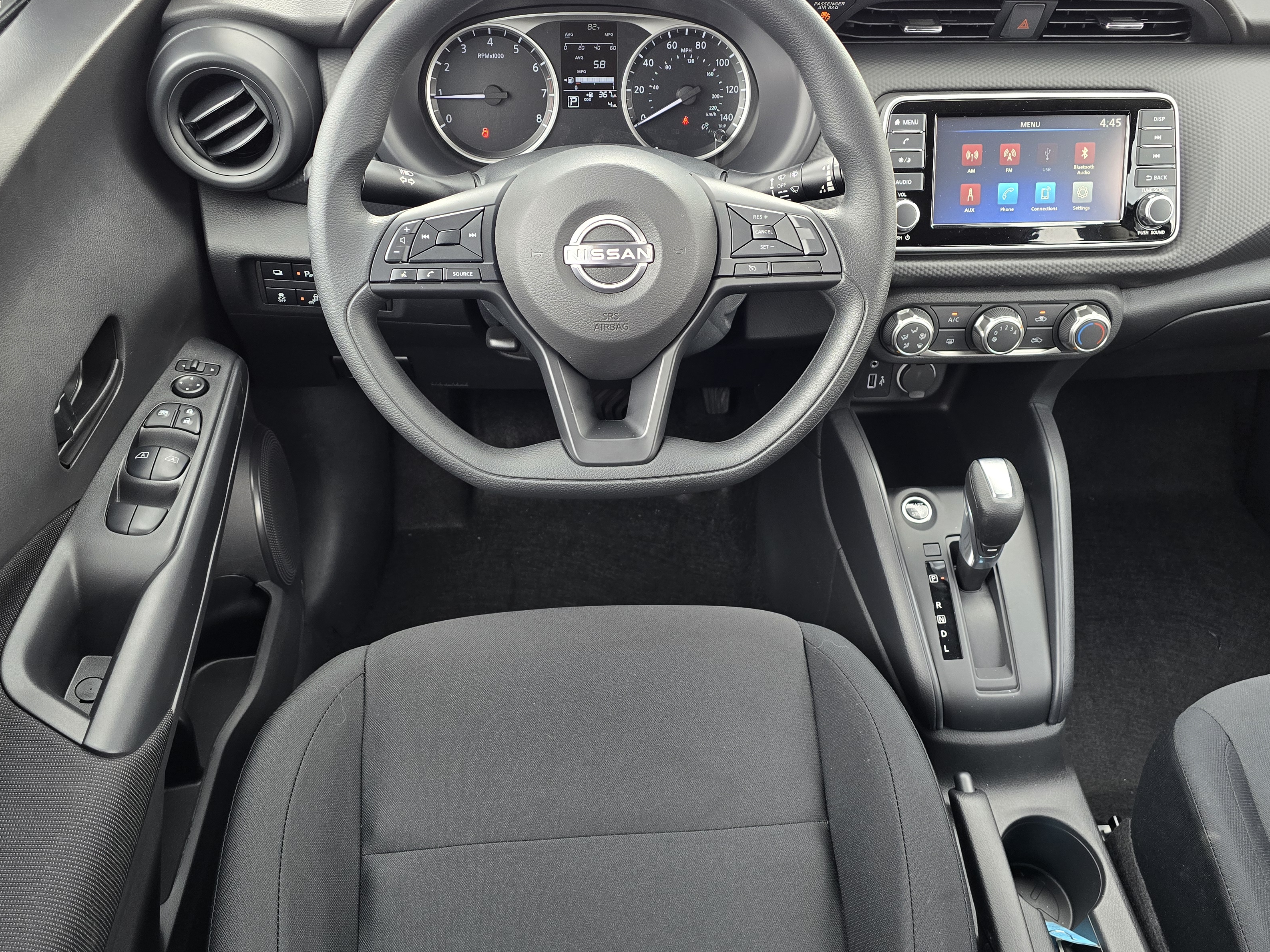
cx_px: 650
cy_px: 470
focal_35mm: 29
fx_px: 1064
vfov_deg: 48.2
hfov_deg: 61.7
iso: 160
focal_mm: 6.3
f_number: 1.7
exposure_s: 1/180
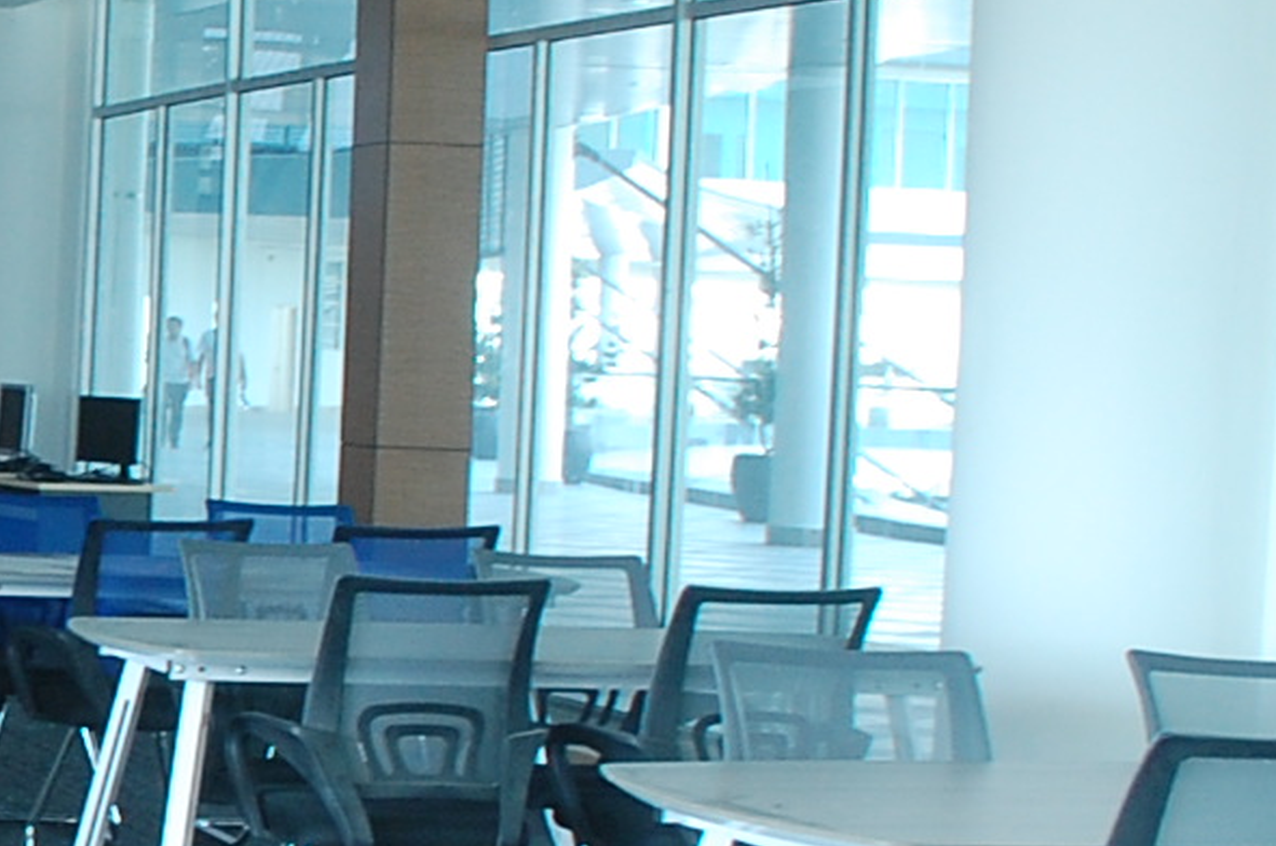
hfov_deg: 17.8
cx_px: -628
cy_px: 531
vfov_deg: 13.2
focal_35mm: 103
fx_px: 3645
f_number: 7.1
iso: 500
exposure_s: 1/30
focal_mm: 18
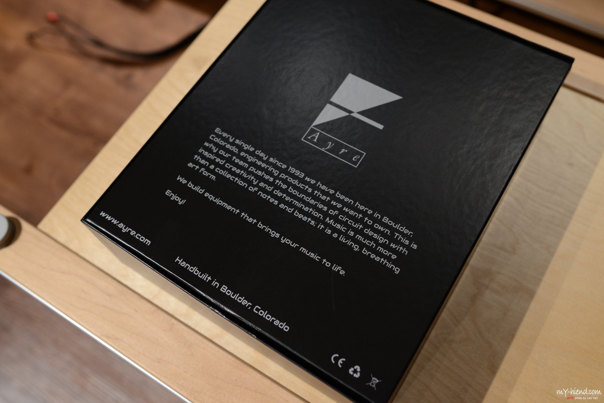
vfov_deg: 37.9
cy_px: 202
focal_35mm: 35
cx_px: 302
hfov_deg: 54.4
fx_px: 587
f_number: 4.5
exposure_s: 1/80
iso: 800
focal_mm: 35
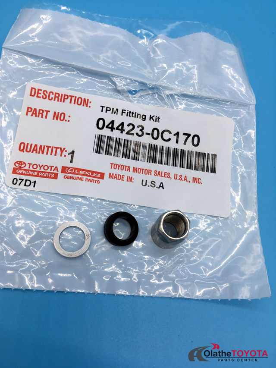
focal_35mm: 29
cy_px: 184
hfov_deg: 48.2
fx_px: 308
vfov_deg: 61.7
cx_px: 138
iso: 25
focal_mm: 4.15
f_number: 2.2
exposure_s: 1/120
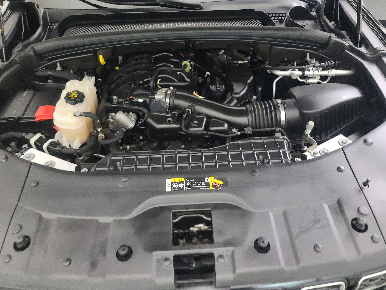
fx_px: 279
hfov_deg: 69.4
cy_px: 145
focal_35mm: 25
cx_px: 193
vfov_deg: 54.9
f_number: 1.8
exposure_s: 1/24
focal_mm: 7
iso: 640
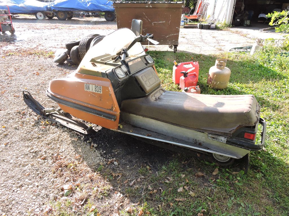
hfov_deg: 71.6
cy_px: 108
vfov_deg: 56.8
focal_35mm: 24
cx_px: 144
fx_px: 200
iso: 100
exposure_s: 1/160
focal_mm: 4.3
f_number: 3.3
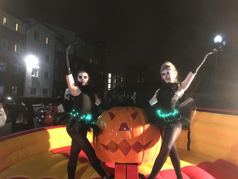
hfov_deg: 63.4
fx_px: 193
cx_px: 119
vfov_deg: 49.7
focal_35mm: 28
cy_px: 90
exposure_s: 1/6
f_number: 1.8
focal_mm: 3.99
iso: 100
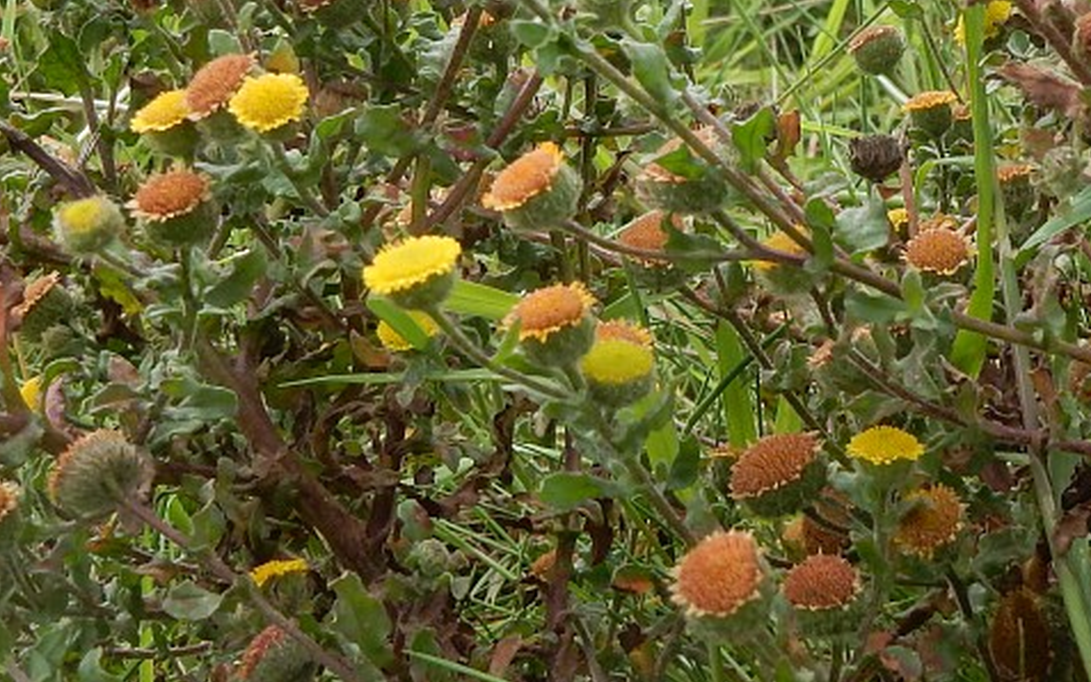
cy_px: 30
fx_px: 2854
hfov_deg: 21.5
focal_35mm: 96
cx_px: 814
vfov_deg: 13.5
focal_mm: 6.4
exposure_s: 1/400
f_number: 4
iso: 125
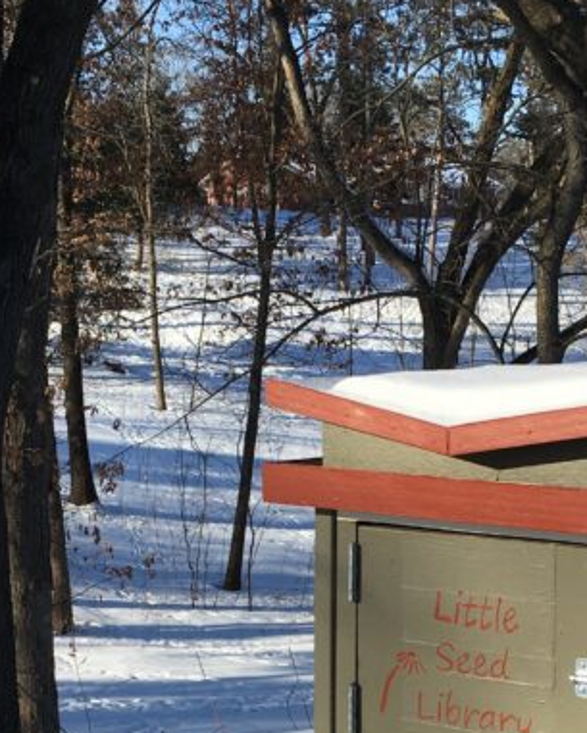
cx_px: 406
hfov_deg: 20.1
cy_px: 727
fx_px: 1650
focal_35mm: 76
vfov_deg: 24.0
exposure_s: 1/1183
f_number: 2.2
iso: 25
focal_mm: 4.15
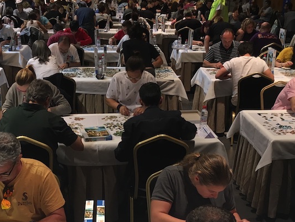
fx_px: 460
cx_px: 118
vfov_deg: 26.8
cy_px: 154
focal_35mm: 54
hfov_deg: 35.4
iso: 80
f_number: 2.2
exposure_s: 1/33
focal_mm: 4.15
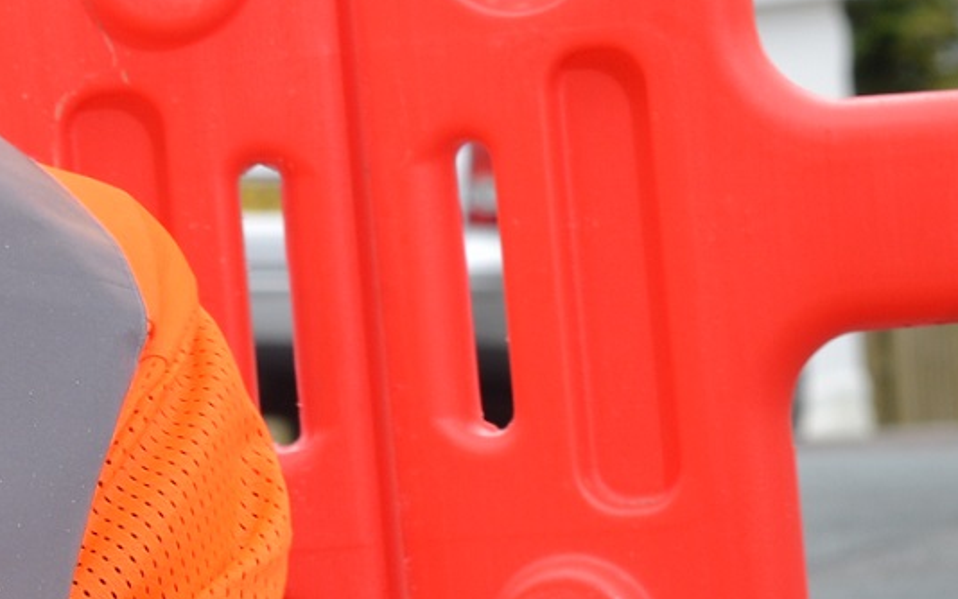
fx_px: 6189
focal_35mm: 237
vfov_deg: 5.5
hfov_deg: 8.8
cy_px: -48
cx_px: 274
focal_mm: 50
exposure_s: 1/100
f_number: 11
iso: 200
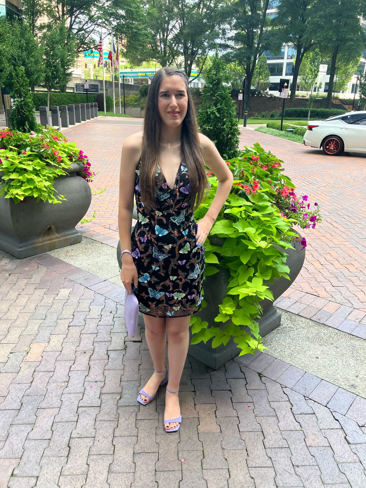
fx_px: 395
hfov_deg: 49.7
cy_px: 244
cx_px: 183
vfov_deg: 63.4
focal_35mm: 28
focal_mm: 3.99
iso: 25
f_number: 1.8
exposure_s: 1/211
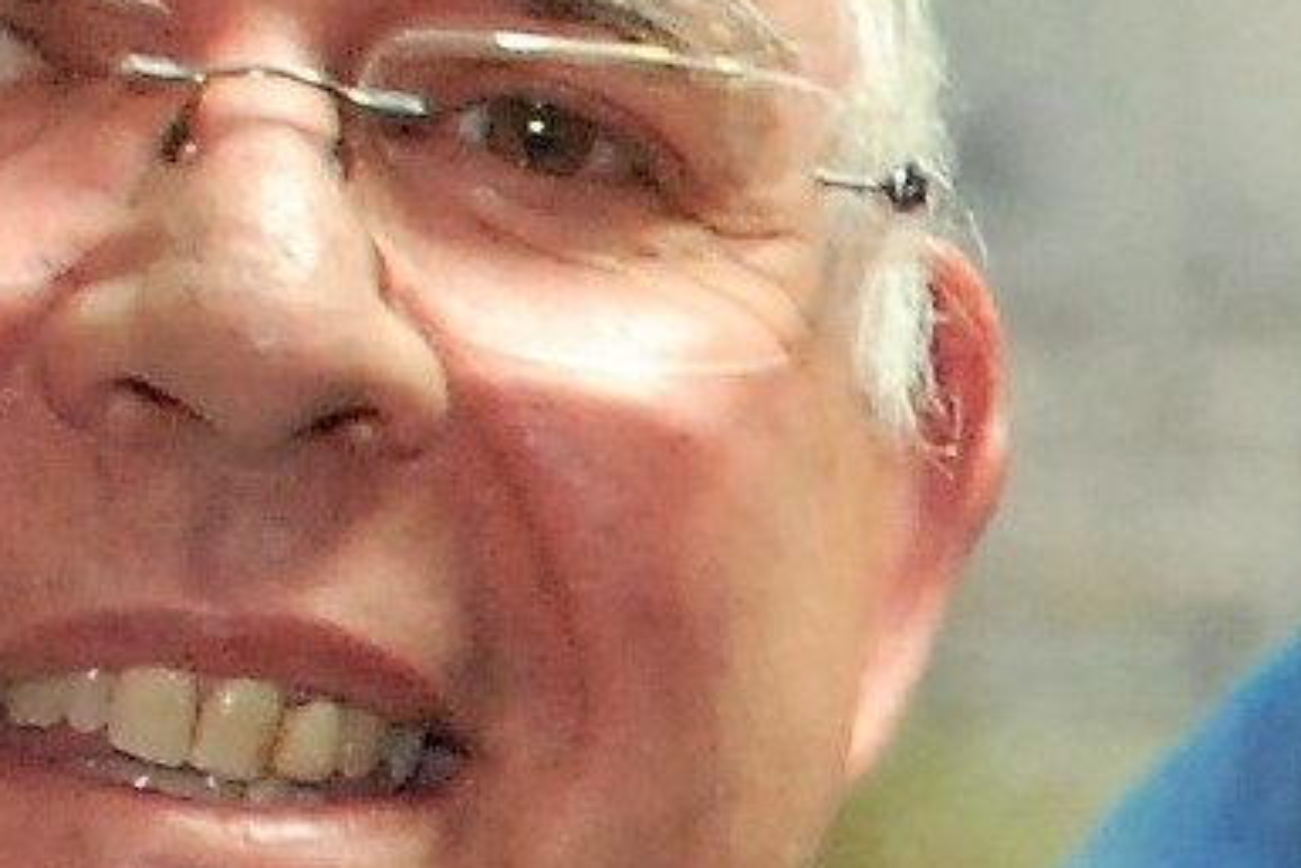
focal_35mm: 78
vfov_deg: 17.5
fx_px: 2820
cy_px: 307
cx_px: 49
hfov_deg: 24.9
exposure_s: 1/200
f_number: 9
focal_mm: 24
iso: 1250
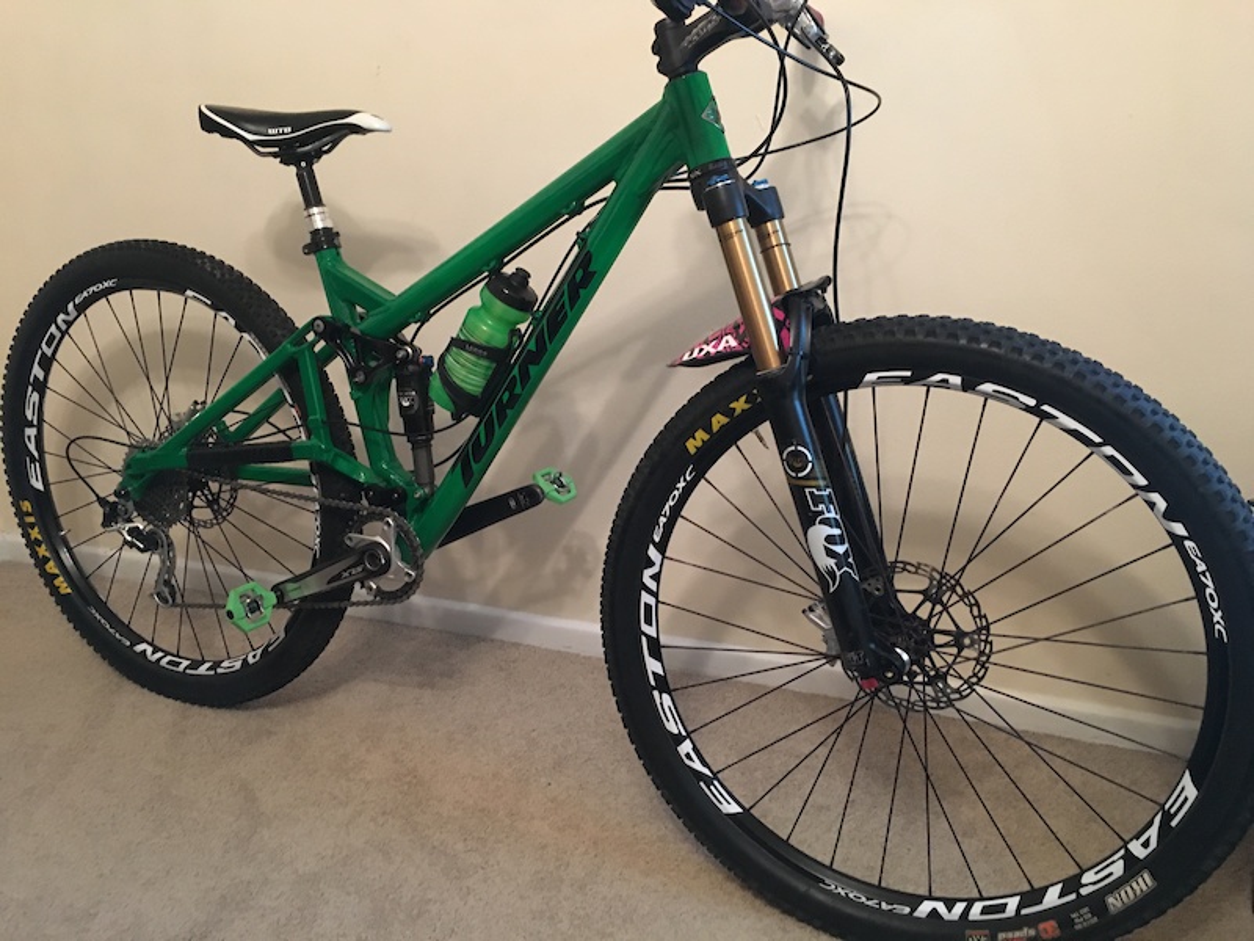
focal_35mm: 29
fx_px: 1051
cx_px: 627
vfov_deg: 48.2
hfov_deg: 61.7
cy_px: 470
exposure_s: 1/15
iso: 400
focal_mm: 4.15
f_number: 2.2
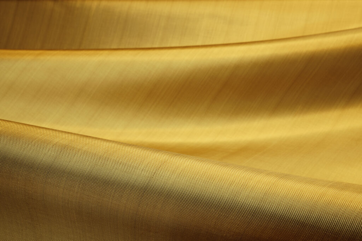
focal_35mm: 55
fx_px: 553
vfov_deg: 24.6
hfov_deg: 36.2
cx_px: 181
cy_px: 120
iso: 500
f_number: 16
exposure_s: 1/200
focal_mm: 55
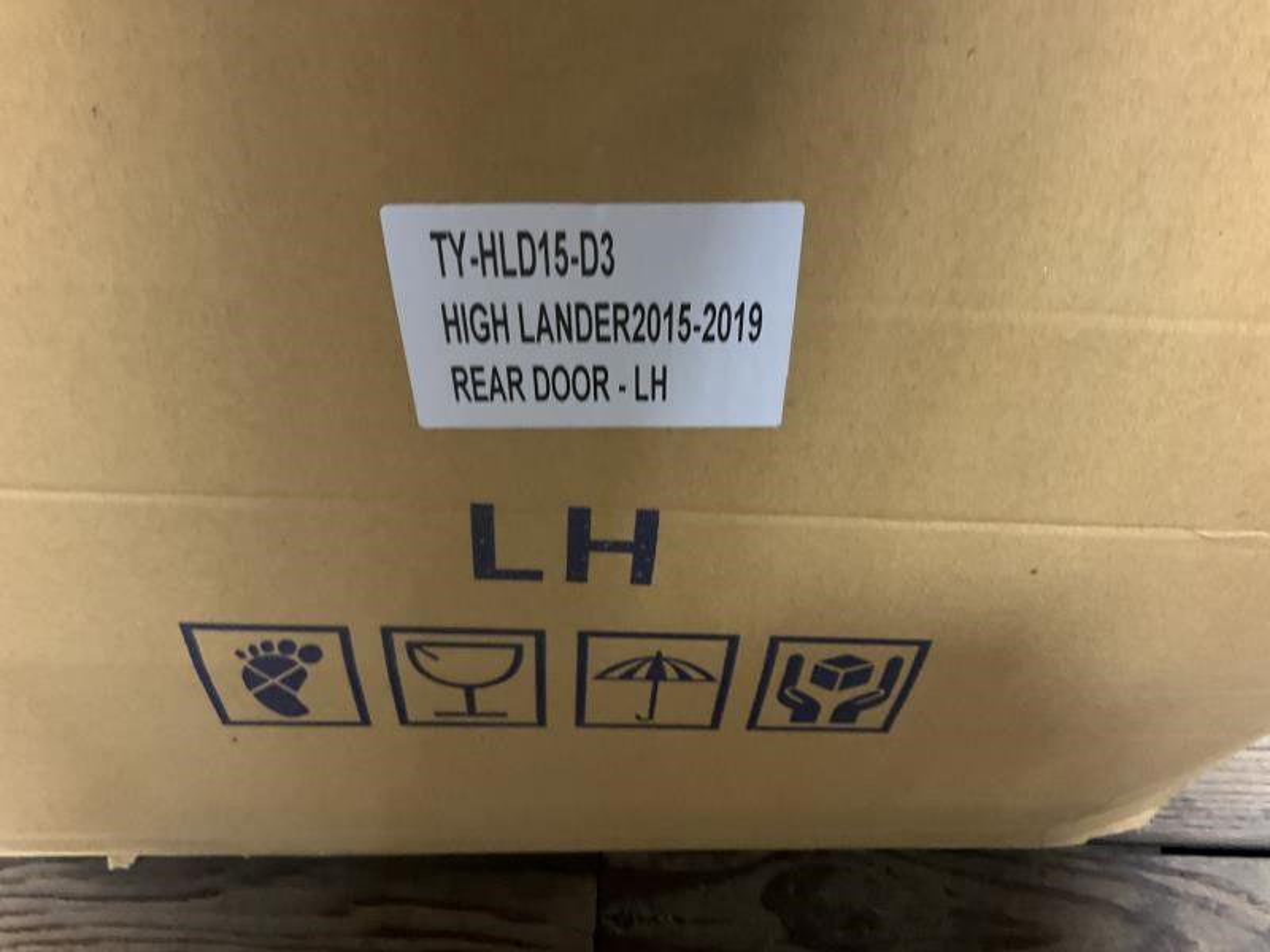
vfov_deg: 48.2
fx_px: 1064
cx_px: 635
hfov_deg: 61.7
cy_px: 476
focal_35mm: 29
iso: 320
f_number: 1.8
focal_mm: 3
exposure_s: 1/30
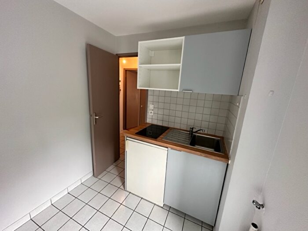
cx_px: 154
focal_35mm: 14
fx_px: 125
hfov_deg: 102.1
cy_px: 116
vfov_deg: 85.7
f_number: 2.2
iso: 320
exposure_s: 1/83
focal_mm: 2.22
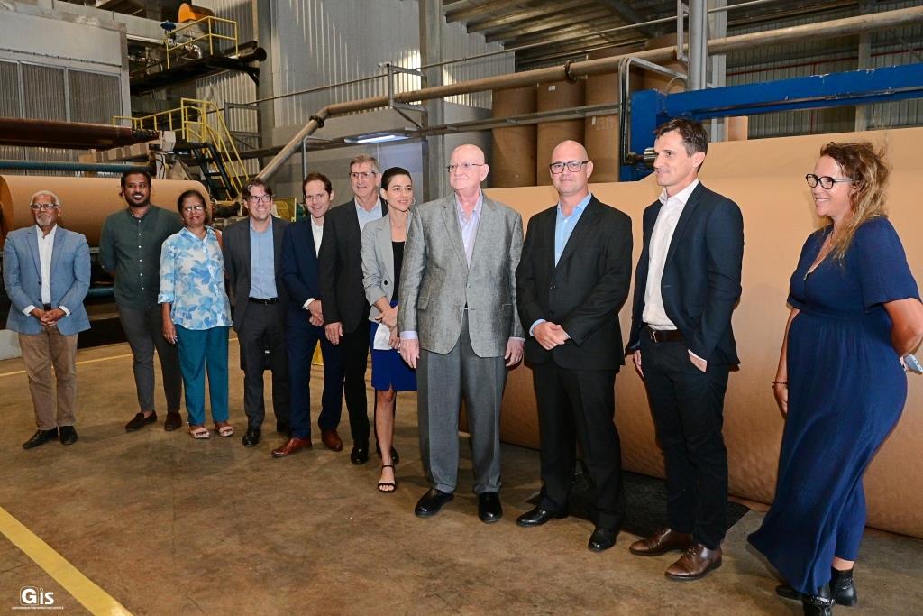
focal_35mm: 27
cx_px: 462
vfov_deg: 47.9
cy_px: 308
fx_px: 692
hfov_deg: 67.4
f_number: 5.6
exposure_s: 1/200
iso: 2000
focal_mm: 18
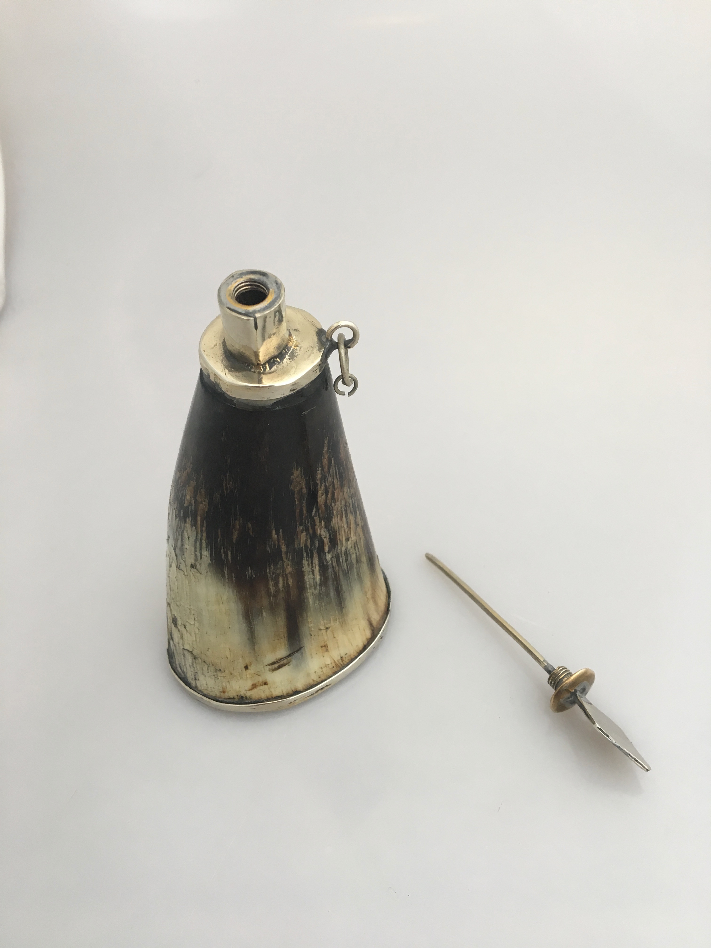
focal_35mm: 29
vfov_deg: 61.7
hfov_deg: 48.2
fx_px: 794
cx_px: 356
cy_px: 474
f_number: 2.2
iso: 25
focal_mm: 4.15
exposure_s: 1/33
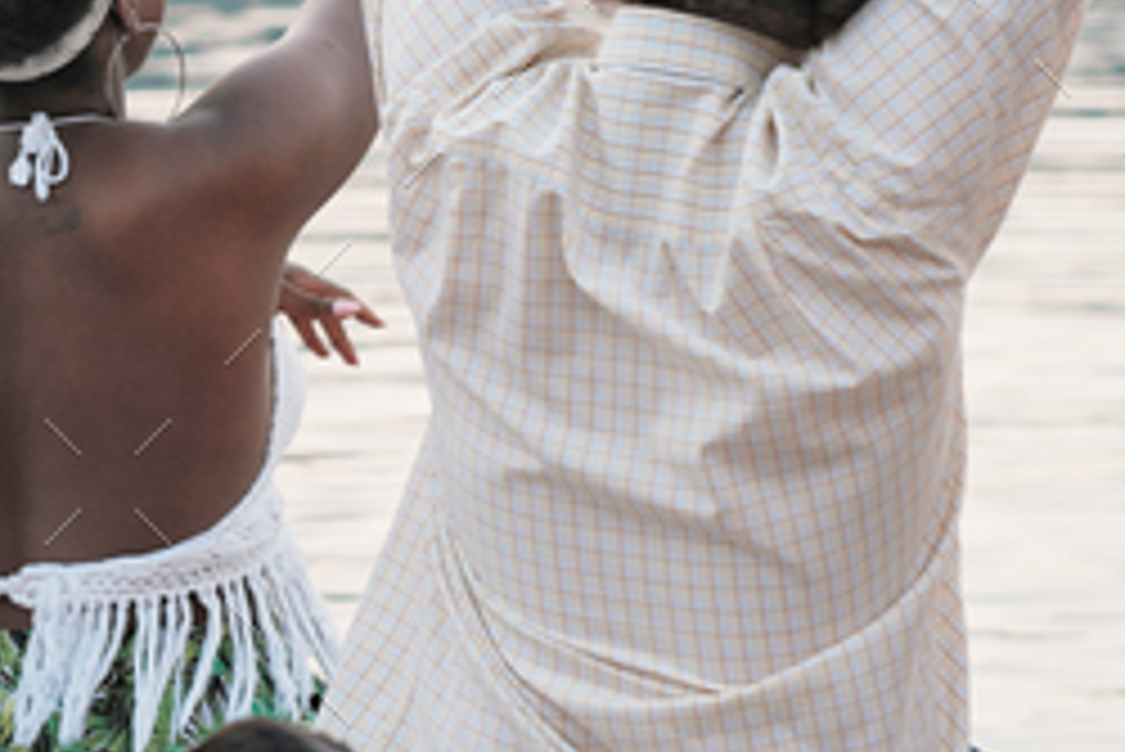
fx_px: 6191
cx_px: 86
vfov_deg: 6.9
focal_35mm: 198
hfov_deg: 10.3
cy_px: 16
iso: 800
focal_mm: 56
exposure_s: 1/250
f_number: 2.8
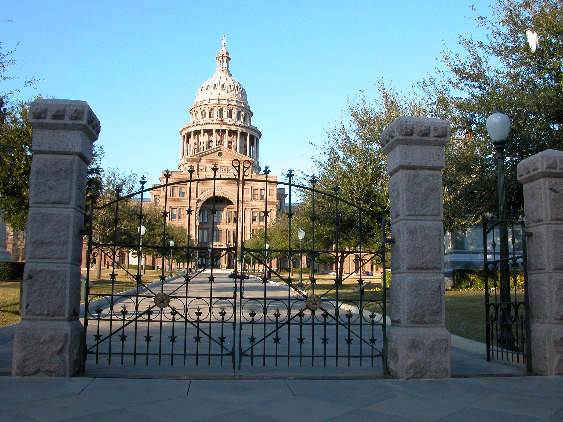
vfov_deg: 40.7
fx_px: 569
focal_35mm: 35
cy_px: 211
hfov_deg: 52.6
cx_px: 282
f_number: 5
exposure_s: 1/208
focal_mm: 8.9
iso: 100
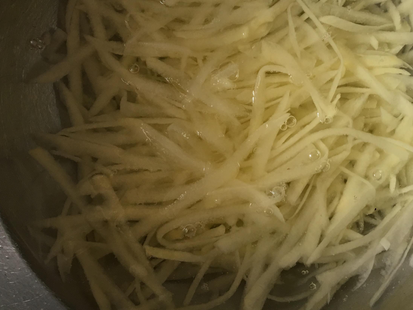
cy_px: 94
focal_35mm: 53
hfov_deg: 35.9
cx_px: 268
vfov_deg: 27.3
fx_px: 632
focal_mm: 4.15
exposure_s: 1/33
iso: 125
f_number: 2.2
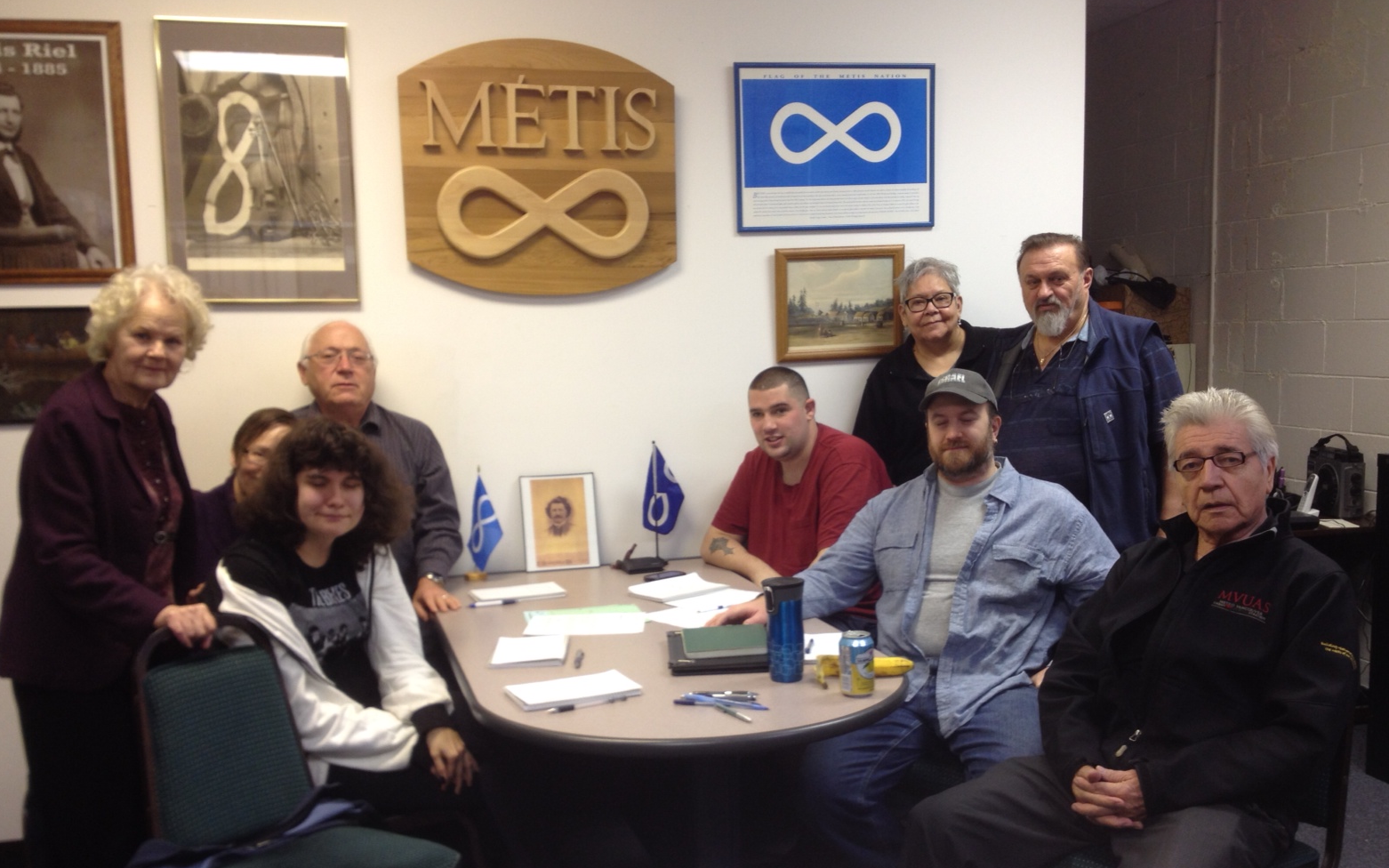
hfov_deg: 51.5
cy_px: 511
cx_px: 706
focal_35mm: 38
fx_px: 1438
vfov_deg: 33.5
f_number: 2.4
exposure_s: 1/20
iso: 50
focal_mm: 4.28
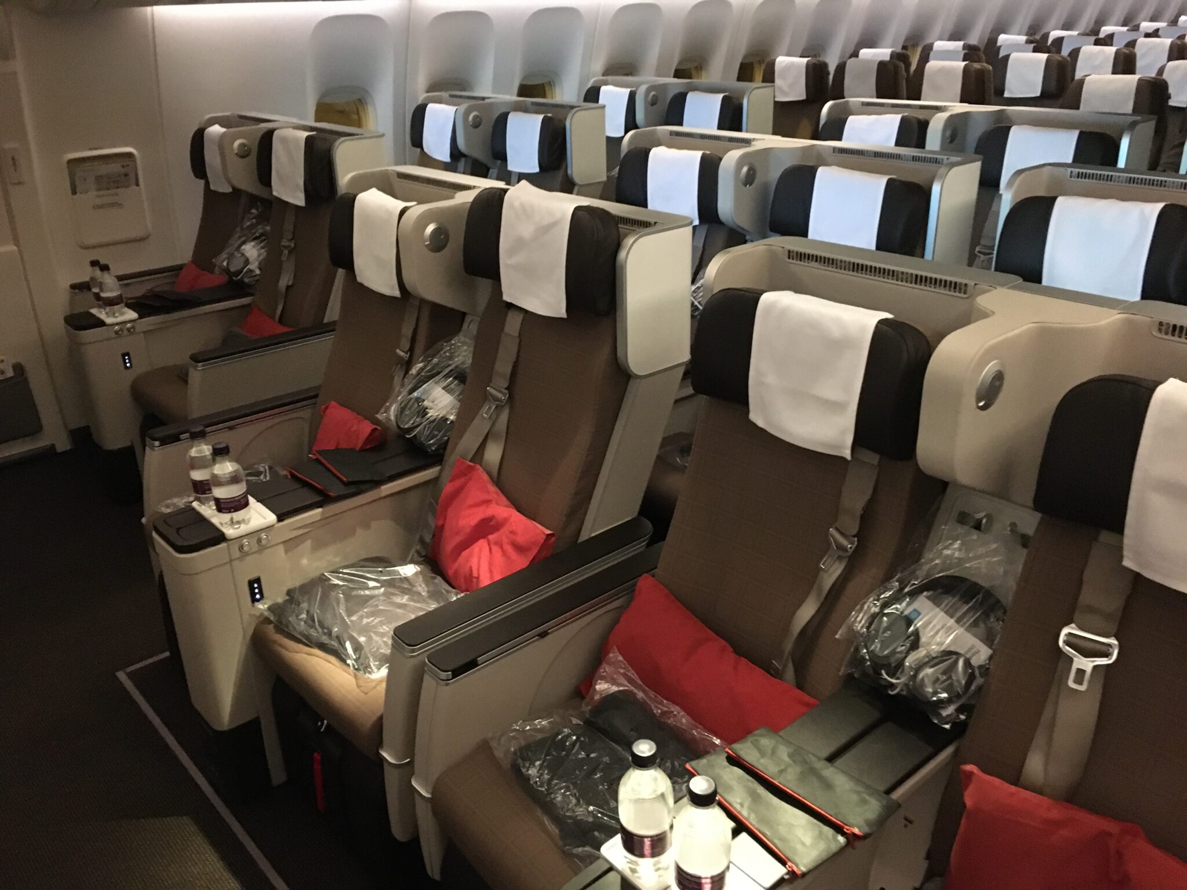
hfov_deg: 61.7
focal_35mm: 29
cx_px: 594
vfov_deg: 48.2
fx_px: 994
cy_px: 445
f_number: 2.2
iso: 320
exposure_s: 1/17
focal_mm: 4.15
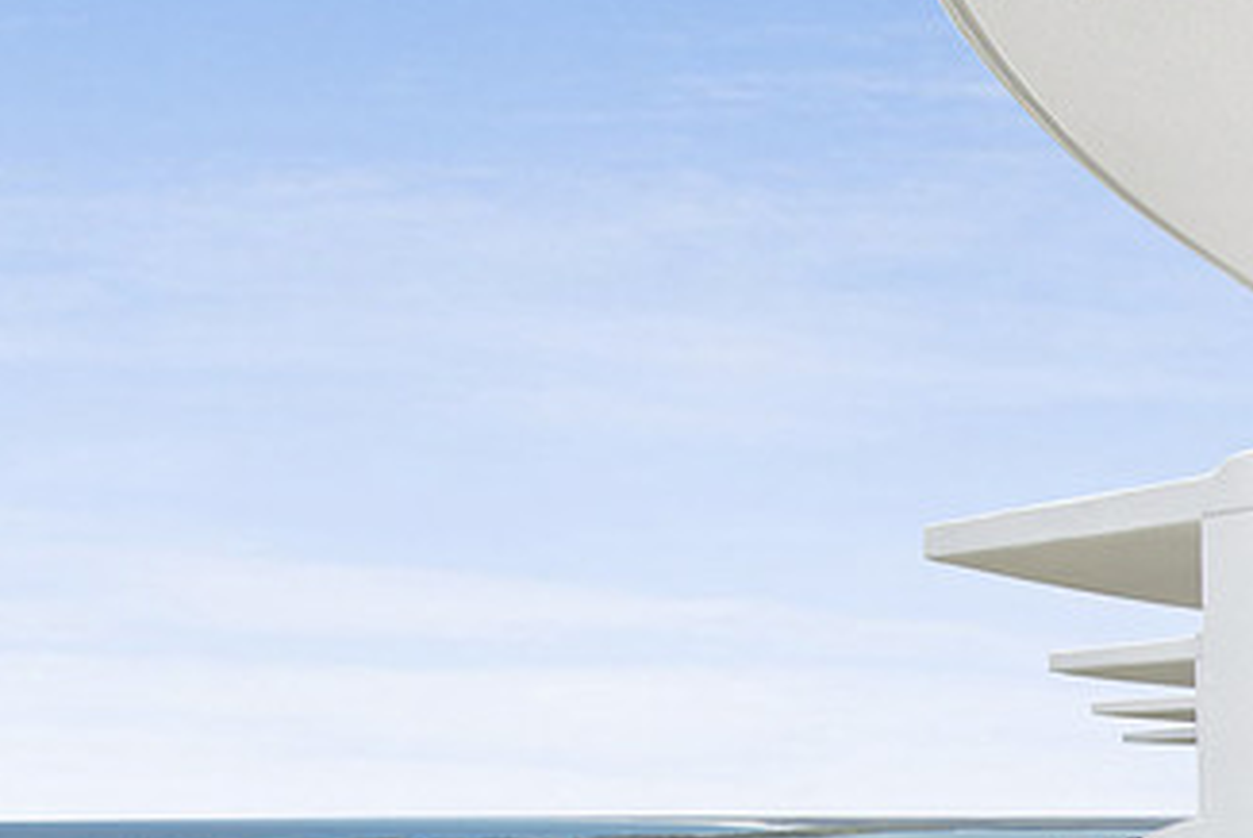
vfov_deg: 27.7
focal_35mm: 46
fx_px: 1602
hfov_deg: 30.1
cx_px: 1764
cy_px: 825
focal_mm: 10
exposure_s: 1/400
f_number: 8
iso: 200
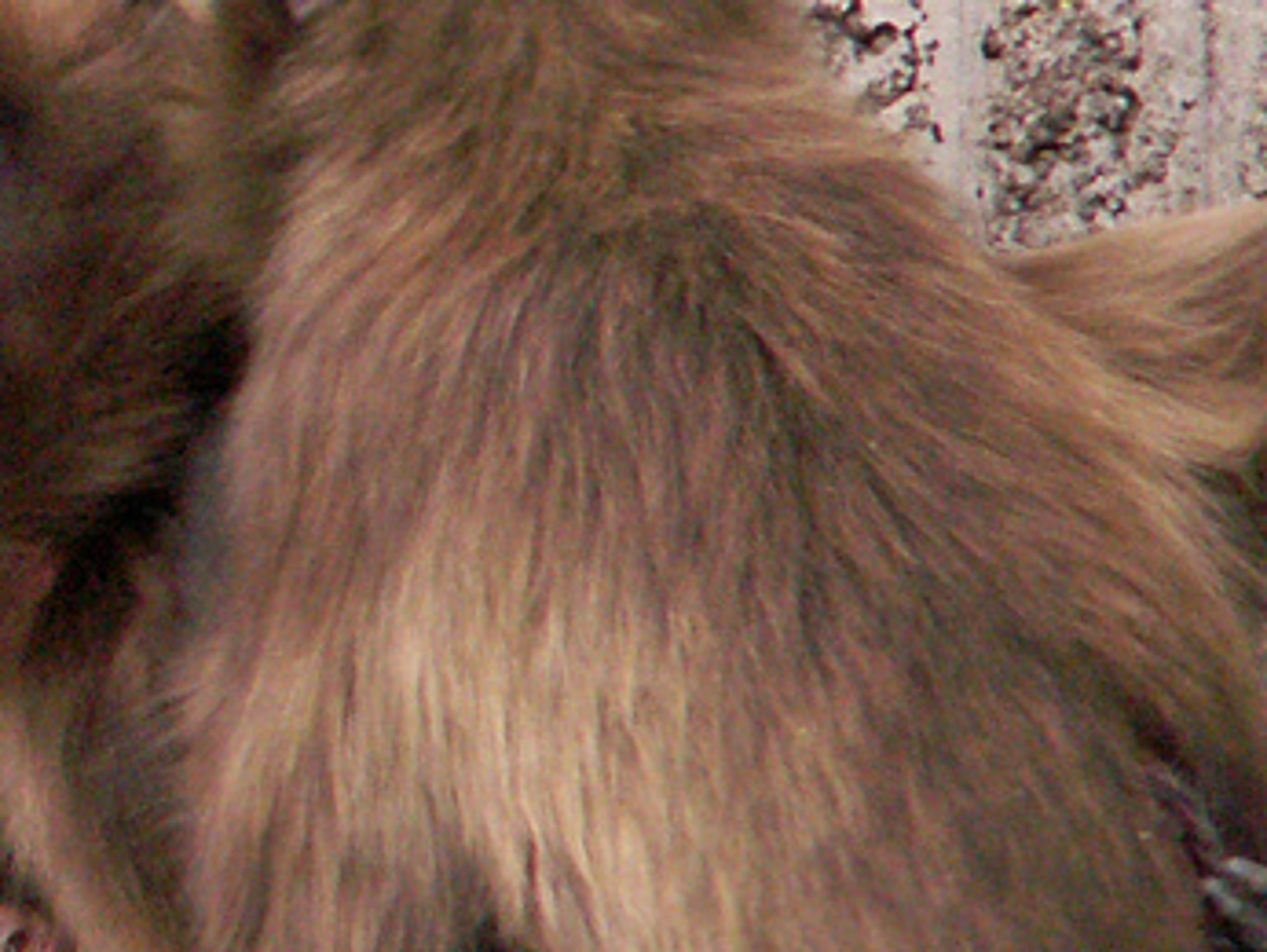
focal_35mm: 1082
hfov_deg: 1.8
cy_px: 571
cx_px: -1036
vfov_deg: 1.4
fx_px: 39630
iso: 160
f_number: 4
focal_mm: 42.64
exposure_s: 1/100
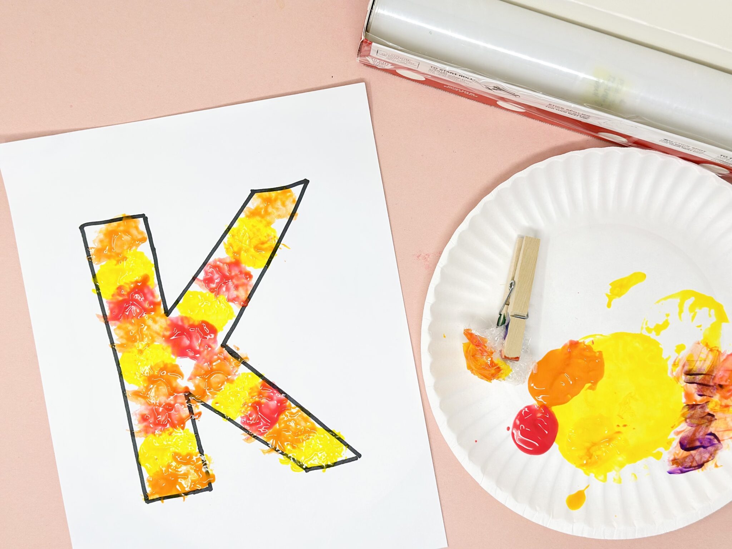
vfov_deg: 30.3
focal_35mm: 48
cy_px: 274
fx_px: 1015
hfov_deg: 39.7
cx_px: 366
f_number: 1.78
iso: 80
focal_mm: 6.86
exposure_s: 1/226
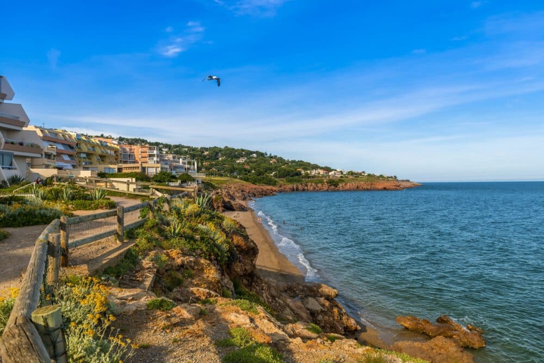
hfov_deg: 73.7
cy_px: 182
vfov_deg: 53.1
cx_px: 272
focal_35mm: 24
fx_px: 363
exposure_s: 1/1000
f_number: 5.6
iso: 100
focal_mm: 24
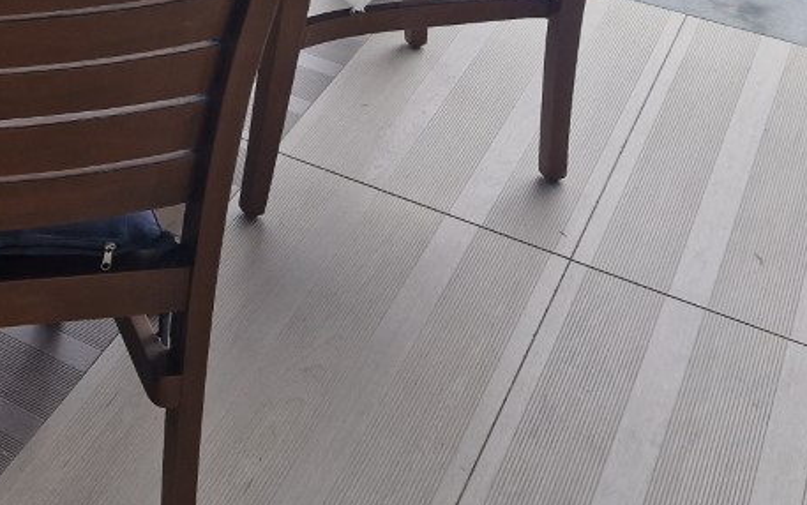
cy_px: -49
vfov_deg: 19.5
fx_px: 1408
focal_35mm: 64
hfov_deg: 28.7
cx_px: -104
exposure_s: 1/180
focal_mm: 6.4
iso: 50
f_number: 1.8
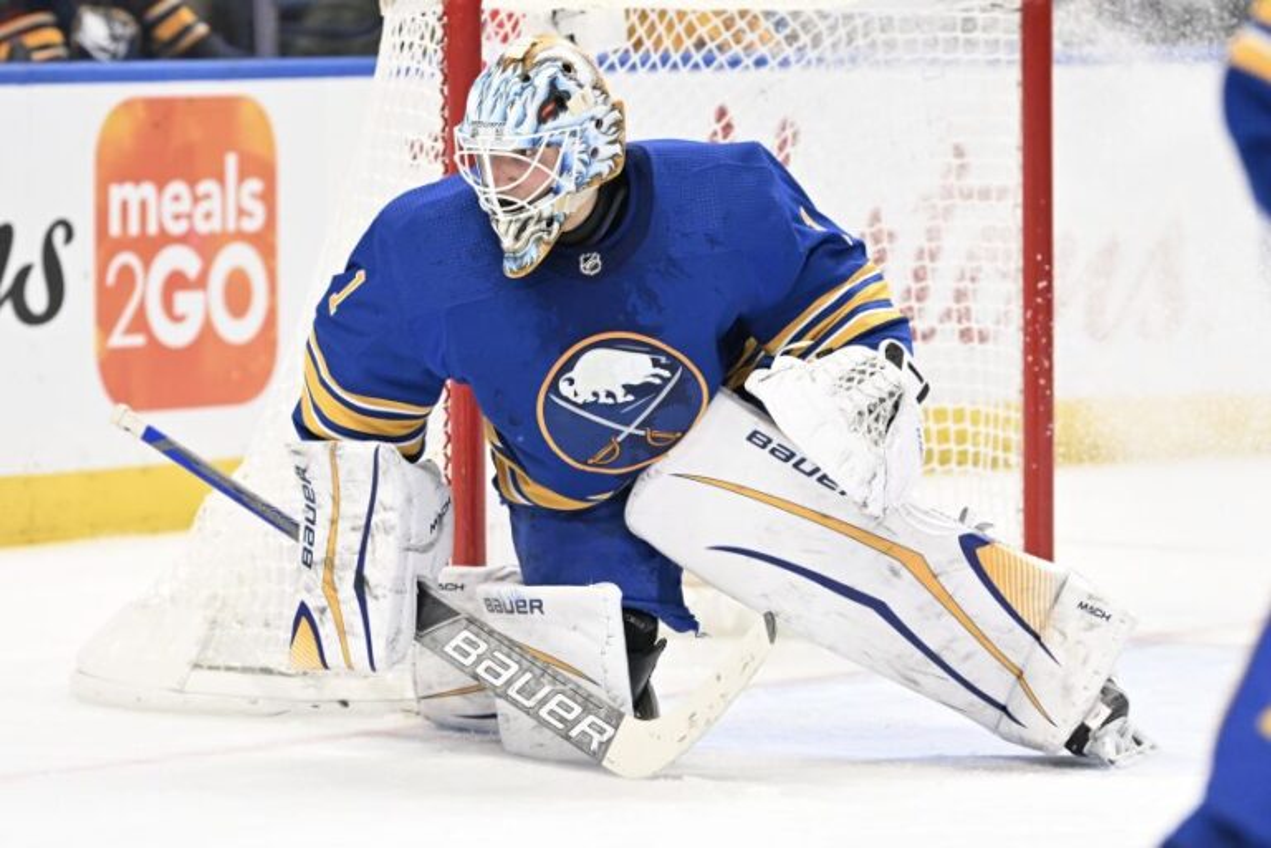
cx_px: 636
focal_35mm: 135
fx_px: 4766
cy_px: 424
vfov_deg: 10.2
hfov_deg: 15.2
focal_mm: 135
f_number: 3.2
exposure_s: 1/1600
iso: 3200
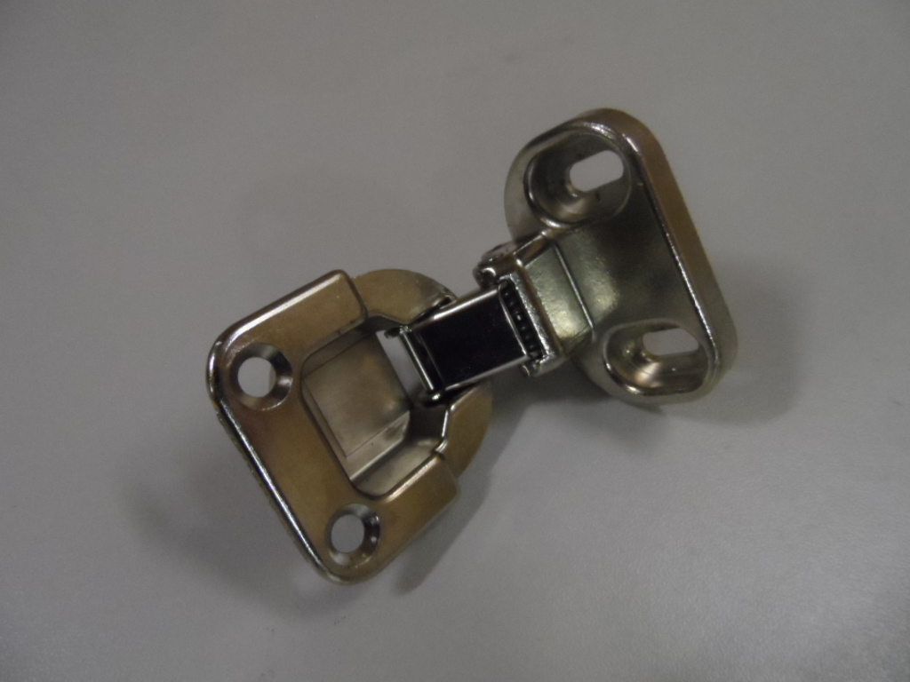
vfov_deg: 56.8
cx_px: 455
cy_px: 341
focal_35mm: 24
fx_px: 631
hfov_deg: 71.6
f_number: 3.2
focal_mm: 4
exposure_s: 1/30
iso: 800
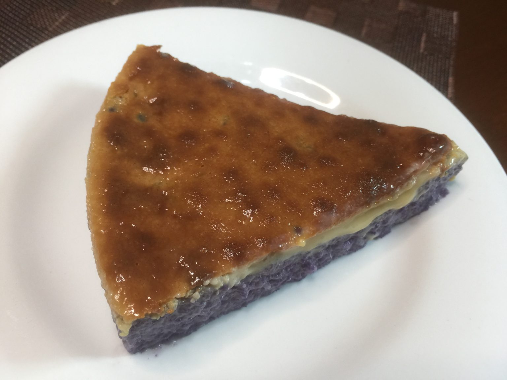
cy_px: 190
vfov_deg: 48.2
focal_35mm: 29
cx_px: 254
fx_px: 425
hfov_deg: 61.7
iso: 32
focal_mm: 4.15
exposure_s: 1/30
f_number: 2.2
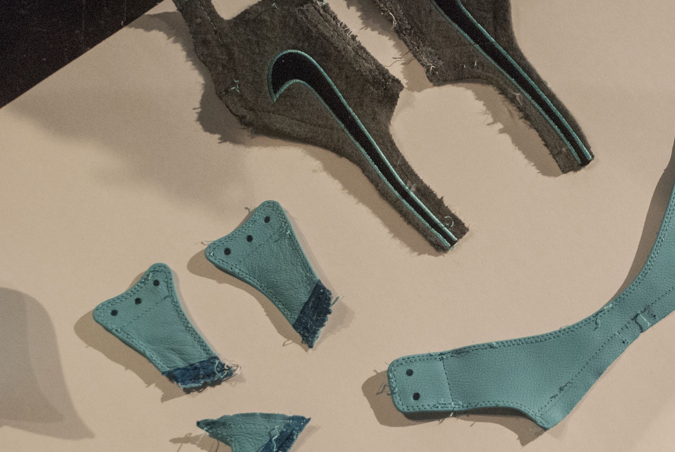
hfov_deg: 17.5
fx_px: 2178
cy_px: 310
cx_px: 542
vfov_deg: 11.8
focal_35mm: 116
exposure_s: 1/320
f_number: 4.8
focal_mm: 48
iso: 1250
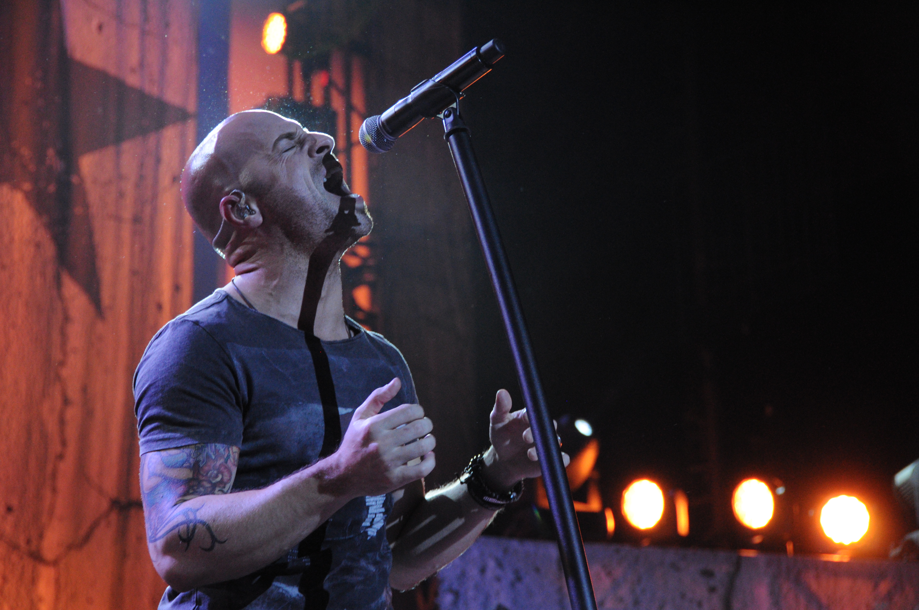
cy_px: 305
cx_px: 460
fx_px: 2371
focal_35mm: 93
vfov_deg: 14.7
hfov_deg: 21.9
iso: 1600
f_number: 4.8
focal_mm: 62
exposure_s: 1/125
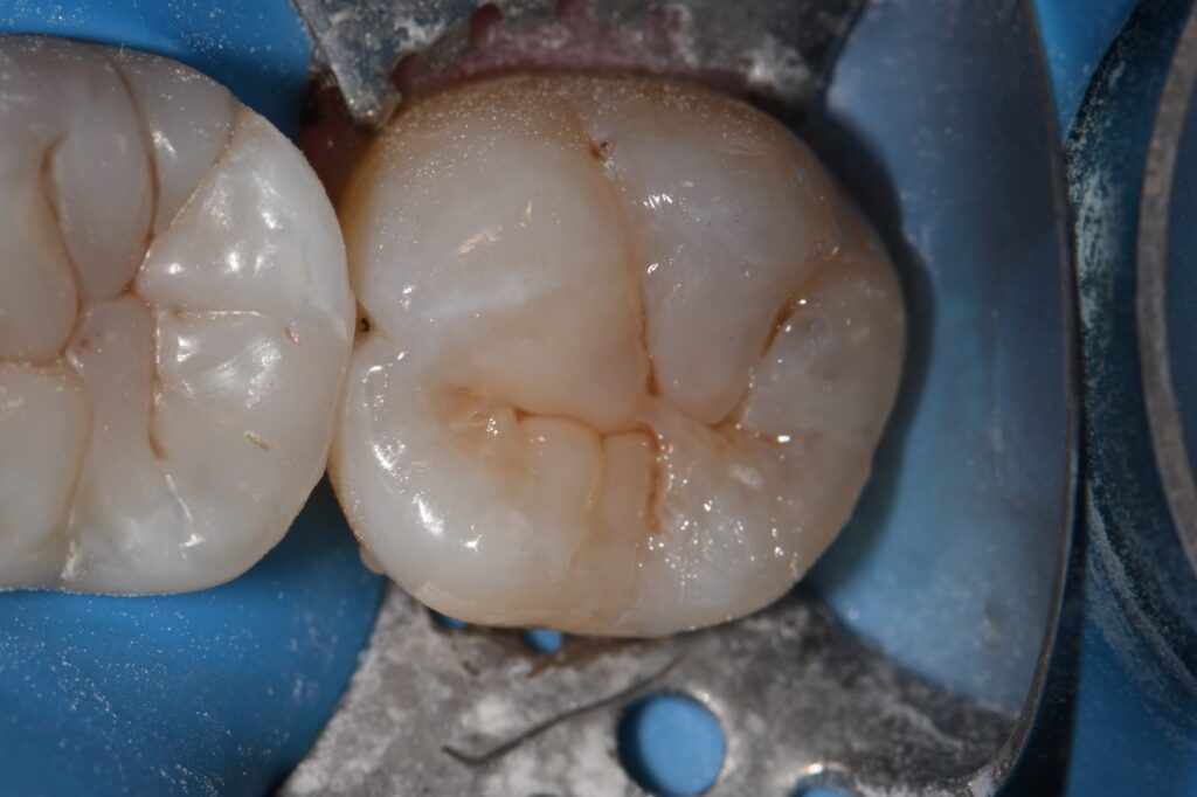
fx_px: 5218
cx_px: 598
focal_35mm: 157
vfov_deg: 8.7
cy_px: 398
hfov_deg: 13.1
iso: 200
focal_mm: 105
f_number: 32
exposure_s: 1/160
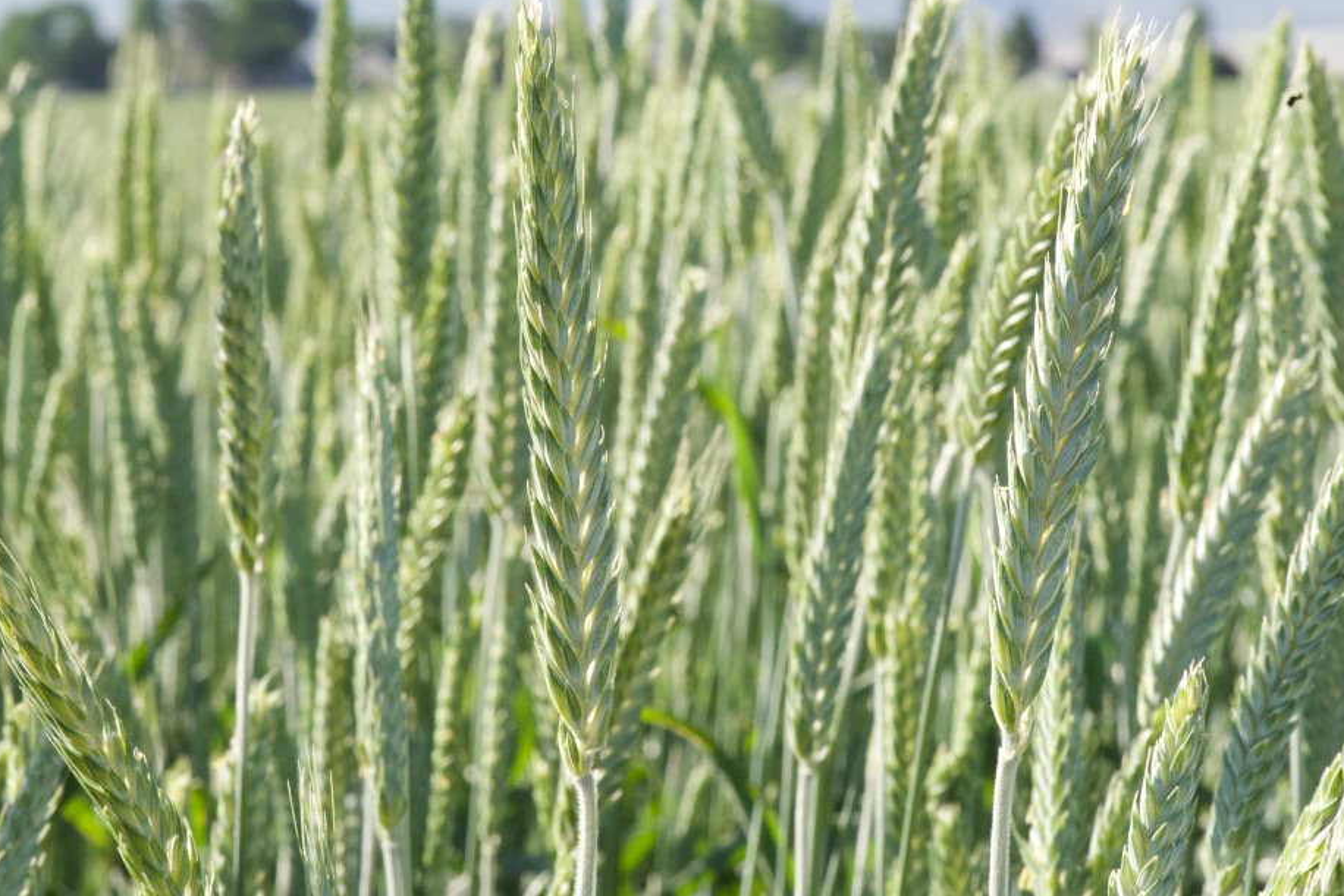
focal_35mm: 139
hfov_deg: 14.8
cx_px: 579
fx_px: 5190
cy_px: 504
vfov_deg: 9.9
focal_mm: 105
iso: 2500
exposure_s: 1/320
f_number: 25
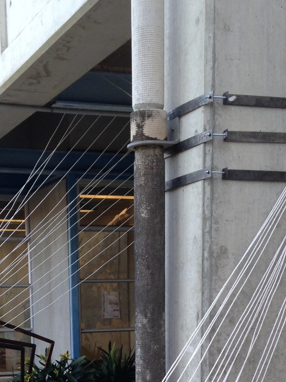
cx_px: 88
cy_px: 433
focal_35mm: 75
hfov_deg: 19.6
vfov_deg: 24.1
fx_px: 826
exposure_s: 1/40
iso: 50
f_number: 2.4
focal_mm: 4.12
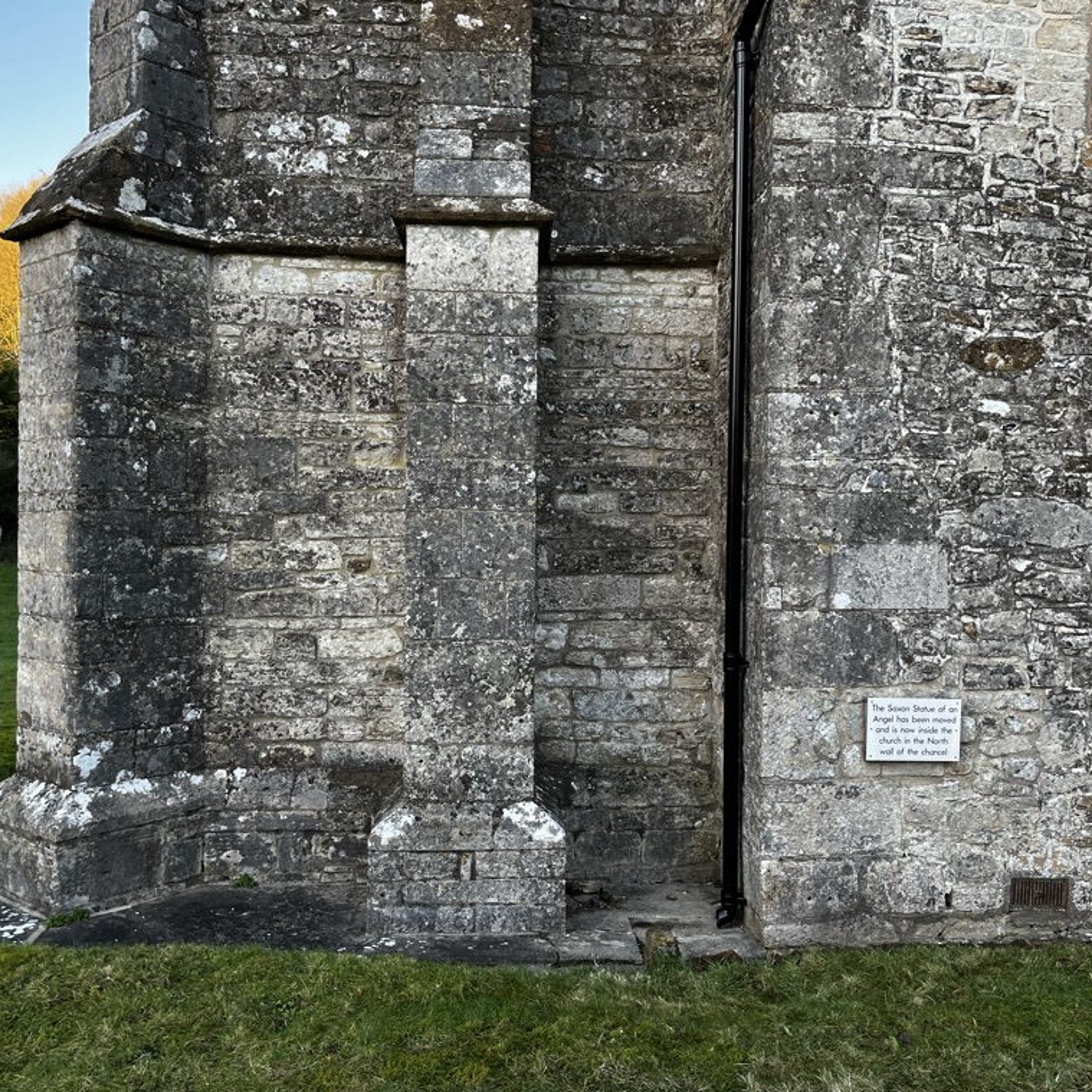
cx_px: 571
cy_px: 542
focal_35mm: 31
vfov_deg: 52.5
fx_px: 1106
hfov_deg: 52.5
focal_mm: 5.1
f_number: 1.6
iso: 50
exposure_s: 1/161
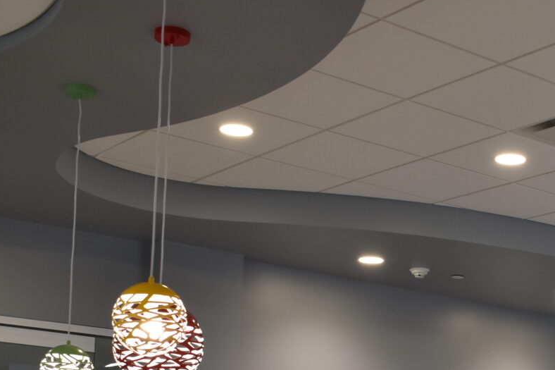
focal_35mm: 78
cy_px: 475
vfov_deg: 16.6
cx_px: 499
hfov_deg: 25.2
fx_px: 1202
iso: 400
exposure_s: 1/100
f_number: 5
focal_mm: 20
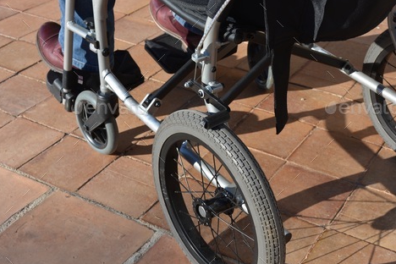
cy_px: 148
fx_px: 645
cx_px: 234
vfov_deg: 23.1
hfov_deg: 34.0
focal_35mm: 59
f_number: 8
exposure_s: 1/200
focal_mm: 31
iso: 100
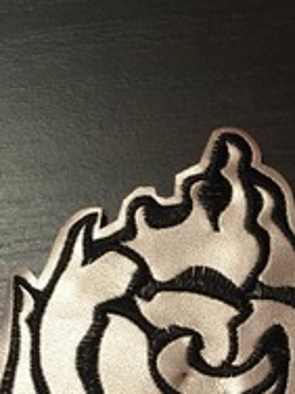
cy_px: 388
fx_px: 773
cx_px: 215
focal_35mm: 68
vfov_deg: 27.1
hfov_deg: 21.5
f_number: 2.2
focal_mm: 4.15
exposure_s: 1/30
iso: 160
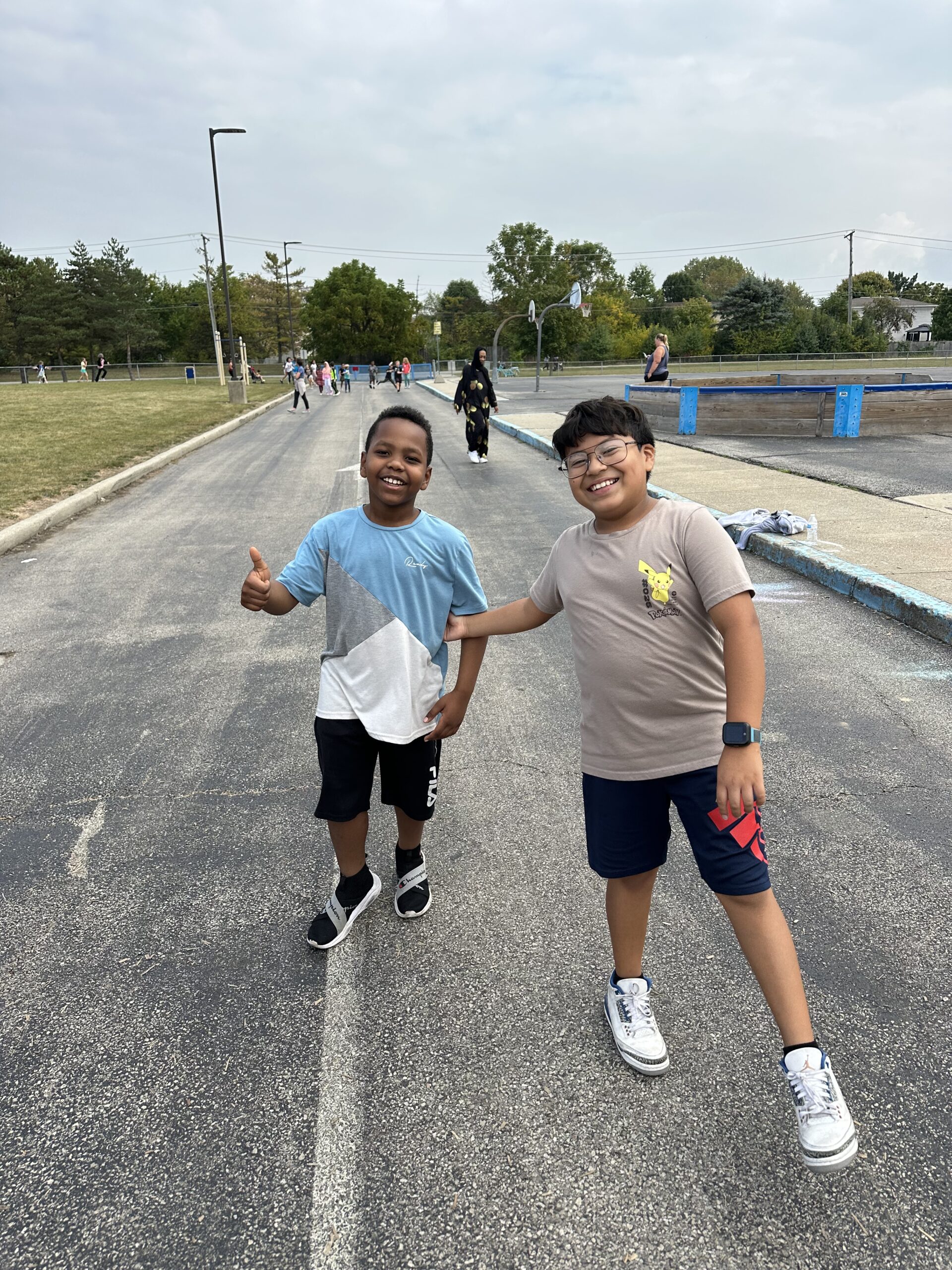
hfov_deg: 56.8
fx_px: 880
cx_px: 476
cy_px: 635
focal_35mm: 24
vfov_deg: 71.6
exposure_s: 1/2882
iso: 80
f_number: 1.78
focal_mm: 6.86
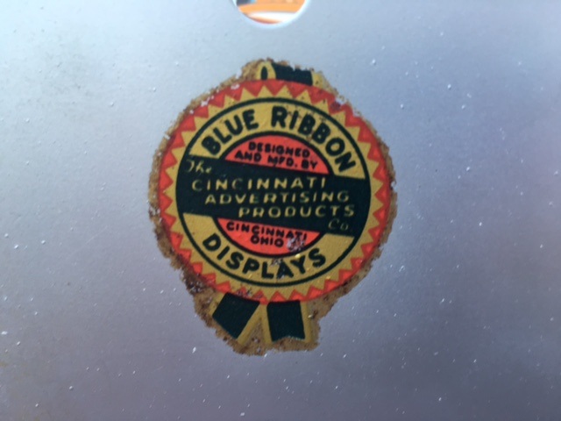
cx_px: 280
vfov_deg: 48.2
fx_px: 470
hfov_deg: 61.7
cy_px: 210
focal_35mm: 29
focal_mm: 4.15
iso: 32
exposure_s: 1/60
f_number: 2.2
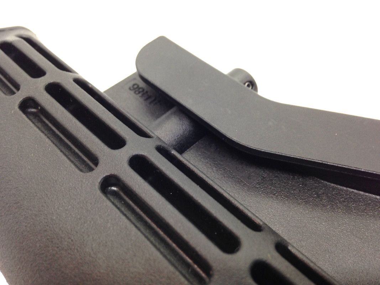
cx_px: 190
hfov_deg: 55.4
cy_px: 142
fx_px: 362
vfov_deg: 42.9
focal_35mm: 33
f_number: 2.4
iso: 64
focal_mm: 4.12
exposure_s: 1/20
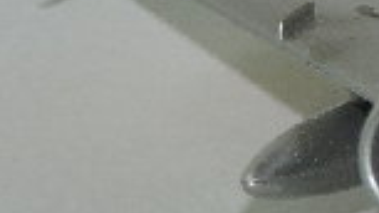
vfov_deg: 1.3
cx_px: 790
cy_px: 63
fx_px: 9656
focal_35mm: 961
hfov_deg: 2.2
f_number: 5.2
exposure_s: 1/60
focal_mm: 26.9
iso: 200
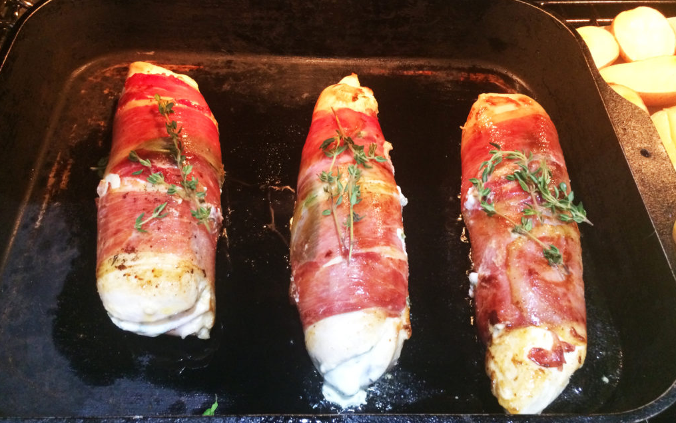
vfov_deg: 40.6
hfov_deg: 61.2
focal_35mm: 31
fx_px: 571
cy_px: 196
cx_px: 338
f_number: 2.2
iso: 320
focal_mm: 4.15
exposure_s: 1/25
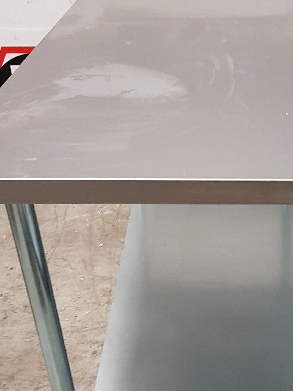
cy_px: 256
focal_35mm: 50
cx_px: 205
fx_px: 564
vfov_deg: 37.8
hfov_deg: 28.8
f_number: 1.7
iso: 200
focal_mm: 4.2
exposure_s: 1/30
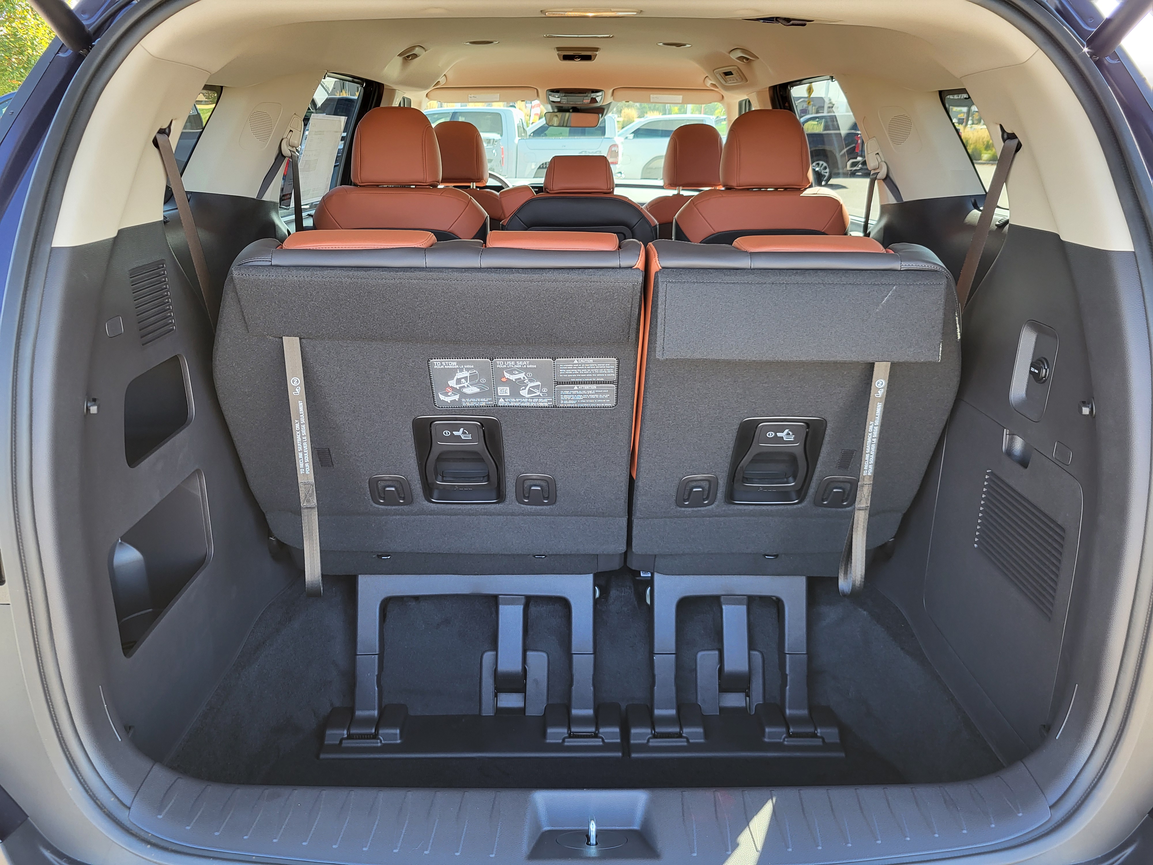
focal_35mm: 26
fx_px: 866
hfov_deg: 67.3
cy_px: 432
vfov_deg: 53.1
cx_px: 576
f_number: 1.8
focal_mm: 5.4
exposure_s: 1/120
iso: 100
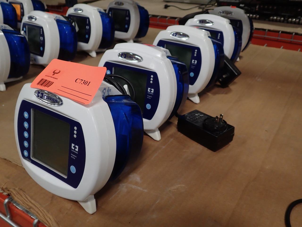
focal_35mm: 30
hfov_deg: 60.0
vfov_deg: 46.8
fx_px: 262
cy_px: 114
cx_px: 151
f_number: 2.3
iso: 320
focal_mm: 5.5
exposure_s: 1/30
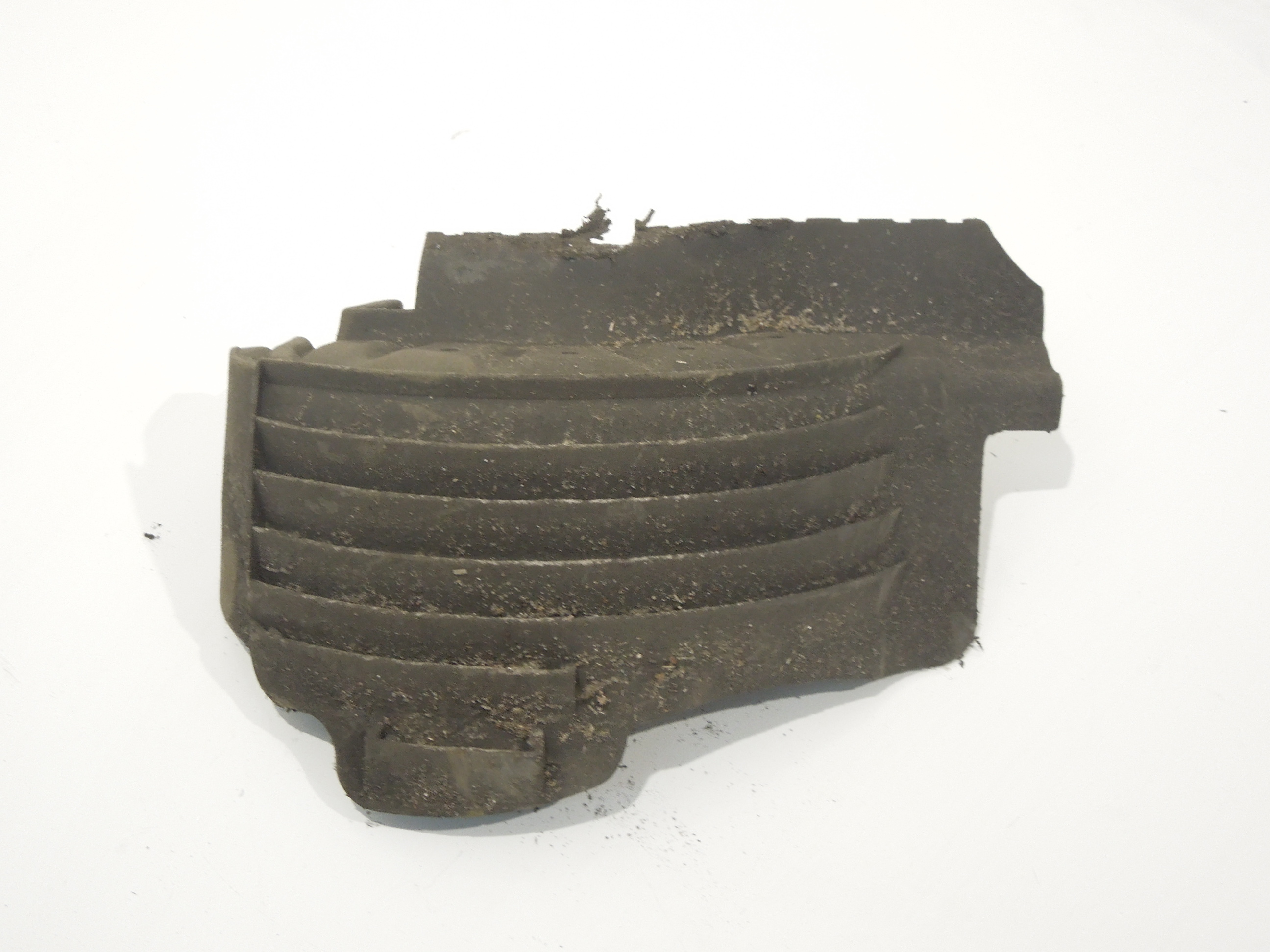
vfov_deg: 30.3
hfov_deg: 39.7
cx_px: 635
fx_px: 1761
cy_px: 476
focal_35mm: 48
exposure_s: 1/30
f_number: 4
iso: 400
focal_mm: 8.7
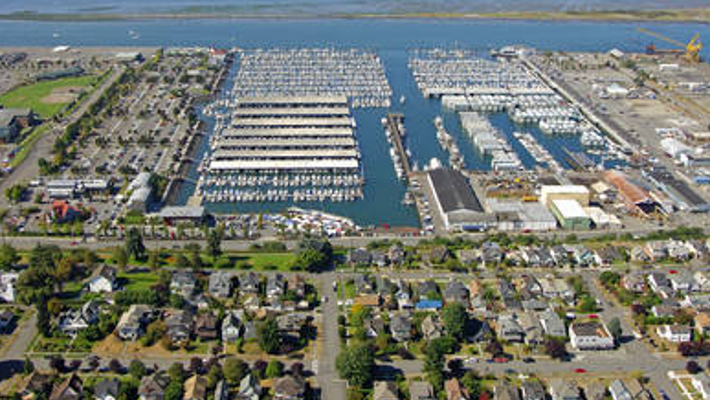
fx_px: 829
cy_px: 139
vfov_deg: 27.0
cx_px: 336
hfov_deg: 46.4
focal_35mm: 44
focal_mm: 24
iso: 400
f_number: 6.3
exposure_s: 1/1000
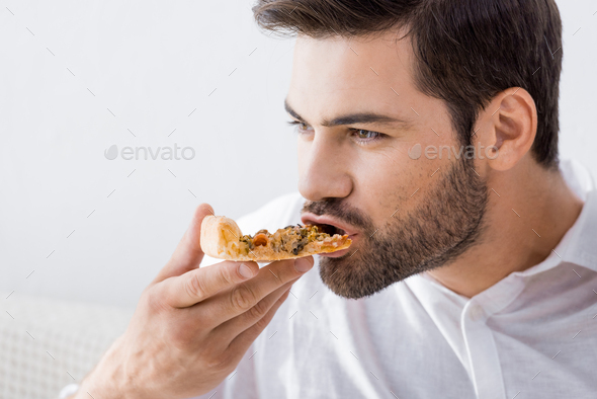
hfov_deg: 10.8
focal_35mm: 190
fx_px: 3152
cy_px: 200
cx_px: 298
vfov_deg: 7.2
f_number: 5.6
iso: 400
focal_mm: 190
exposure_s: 1/200
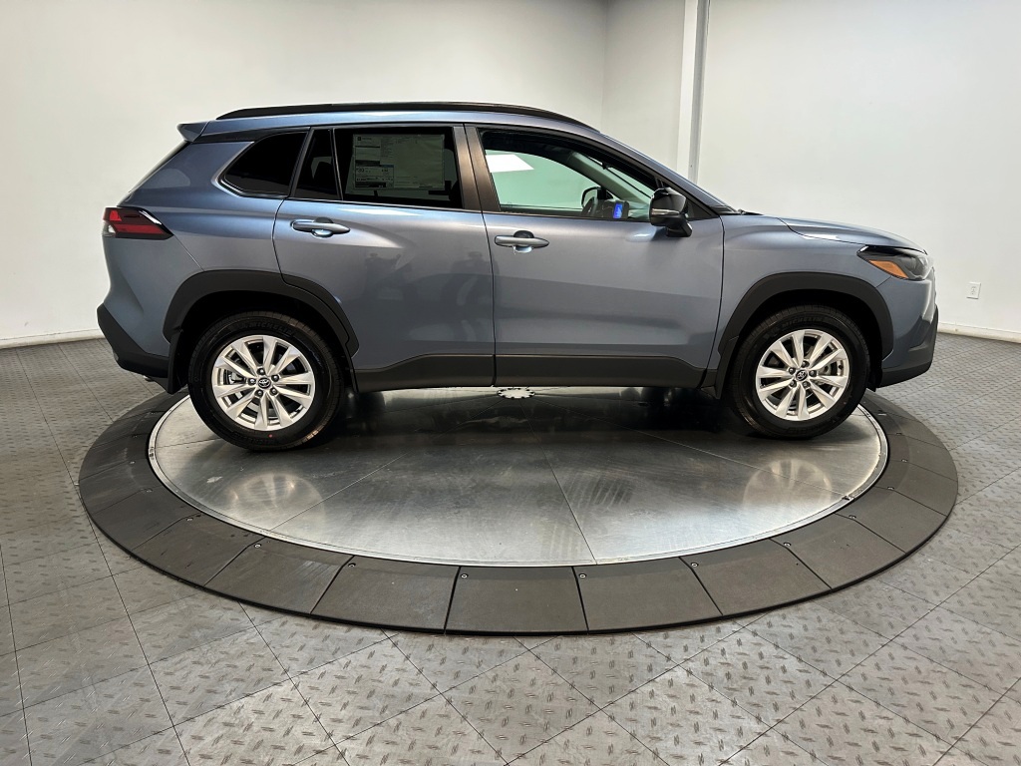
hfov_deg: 71.6
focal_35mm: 24
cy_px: 383
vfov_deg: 56.8
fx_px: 708
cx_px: 510
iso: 400
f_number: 1.78
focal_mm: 6.86
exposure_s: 1/60
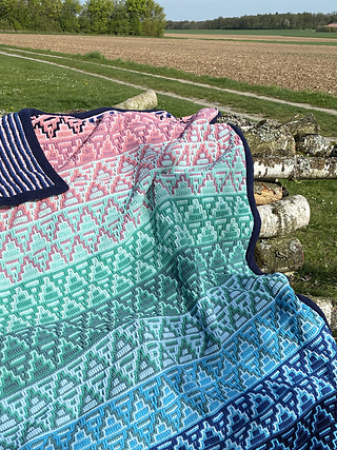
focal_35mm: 39
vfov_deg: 46.5
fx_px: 506
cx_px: 128
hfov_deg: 36.6
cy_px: 327
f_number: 1.8
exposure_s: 1/4115
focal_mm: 4.25
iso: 32
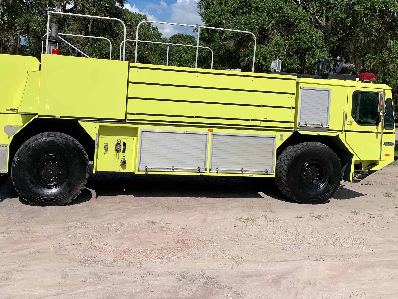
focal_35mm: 37
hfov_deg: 49.9
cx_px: 167
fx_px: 425
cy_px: 107
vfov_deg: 38.4
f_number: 1.8
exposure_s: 1/4673
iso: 25
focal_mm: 4.25
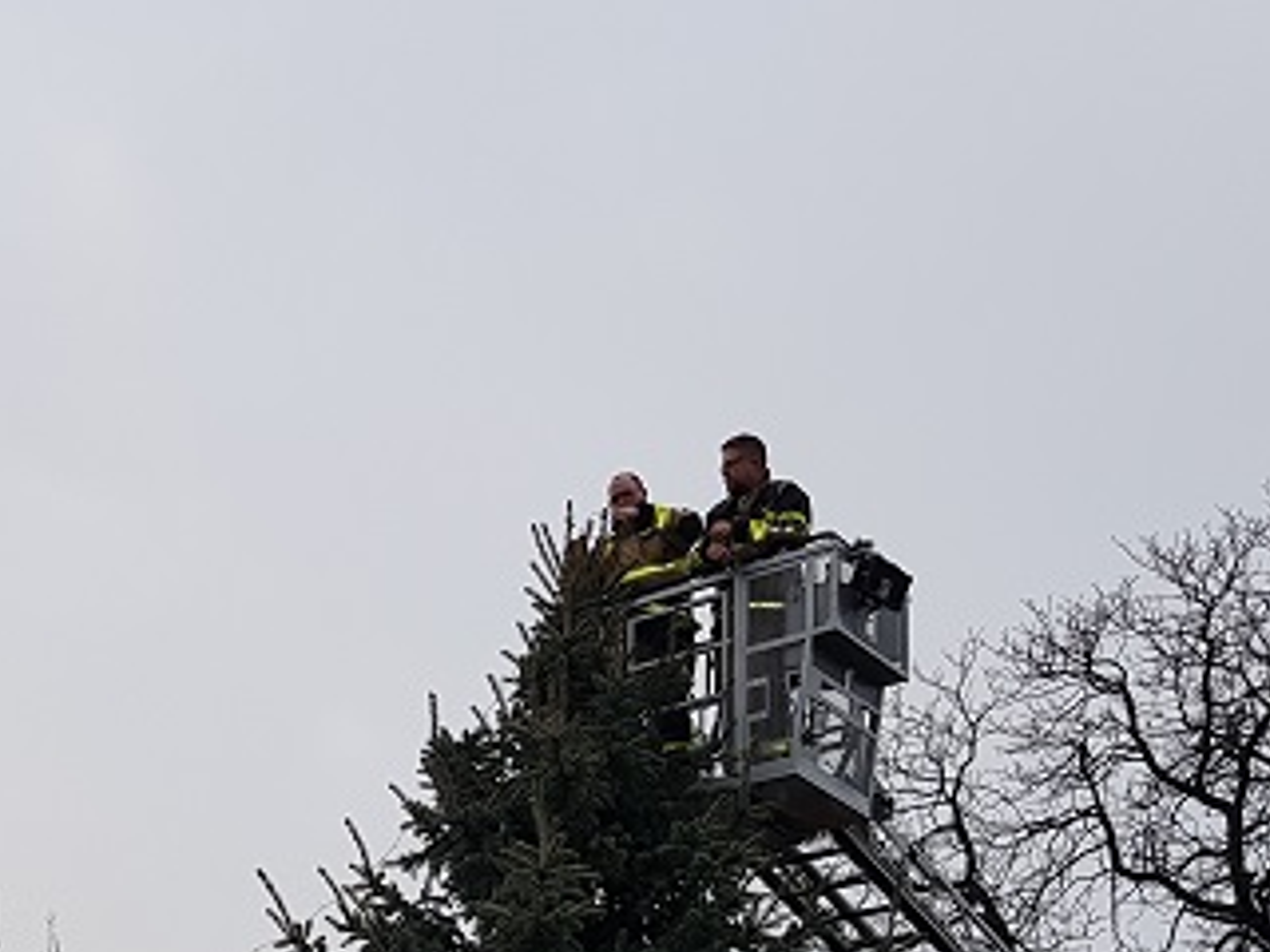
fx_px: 2385
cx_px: 306
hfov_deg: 29.3
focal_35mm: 65
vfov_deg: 20.8
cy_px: 1186
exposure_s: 1/135
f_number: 1.7
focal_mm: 4.2
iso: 40
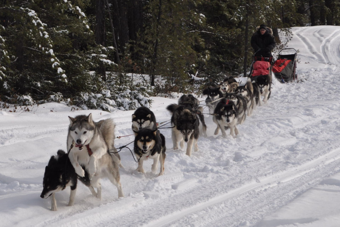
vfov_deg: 16.6
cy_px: 114
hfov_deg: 24.6
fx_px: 779
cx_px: 170
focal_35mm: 82
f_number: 7.1
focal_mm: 55
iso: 500
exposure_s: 1/1000
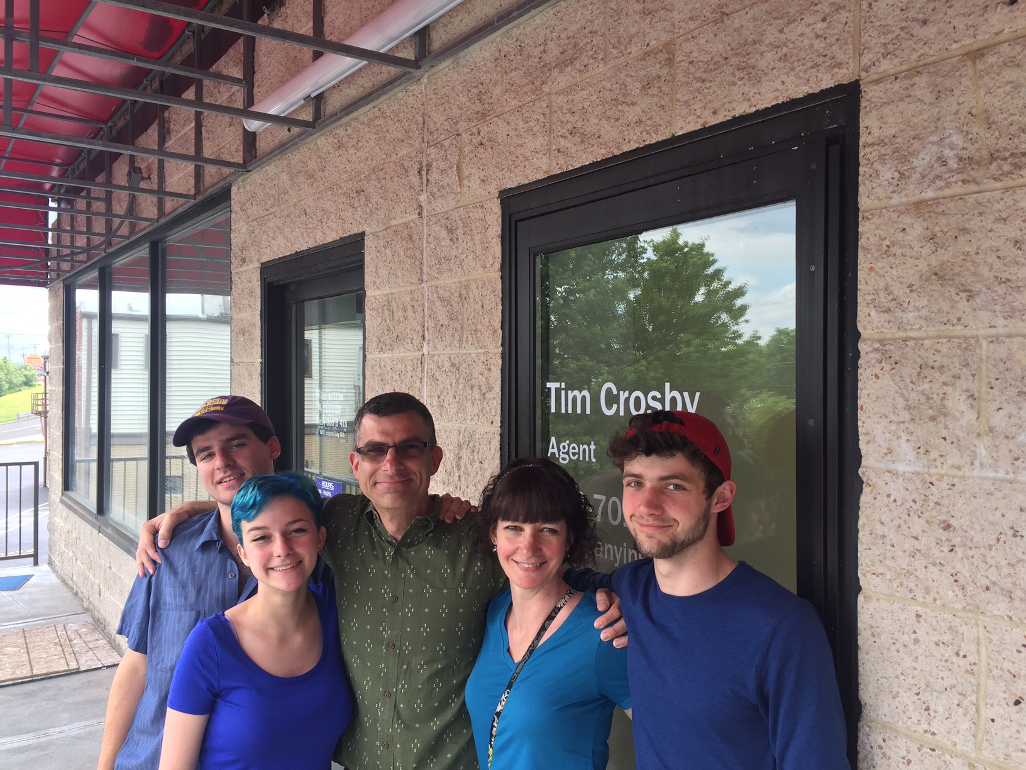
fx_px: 860
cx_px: 513
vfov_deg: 48.2
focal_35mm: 29
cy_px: 385
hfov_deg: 61.7
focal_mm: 4.15
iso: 32
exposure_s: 1/153
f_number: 2.2
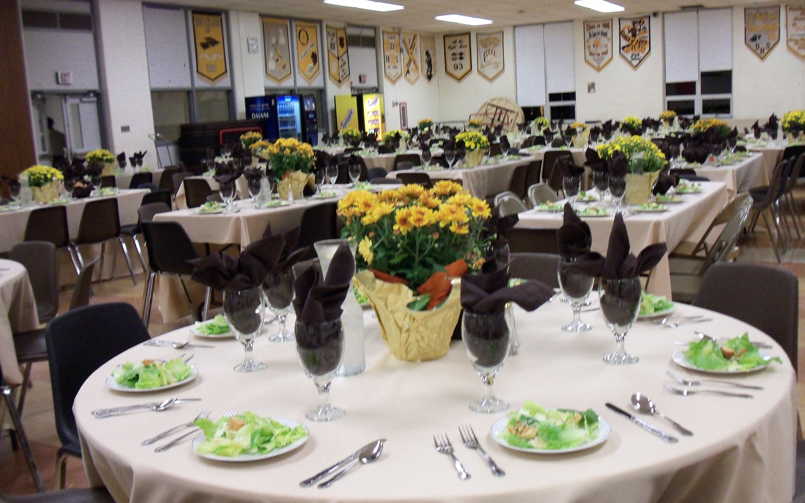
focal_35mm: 37
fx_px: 812
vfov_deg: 34.3
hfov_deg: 52.7
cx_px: 403
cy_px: 302
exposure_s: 1/30
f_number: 2.9
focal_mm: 5.7
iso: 200
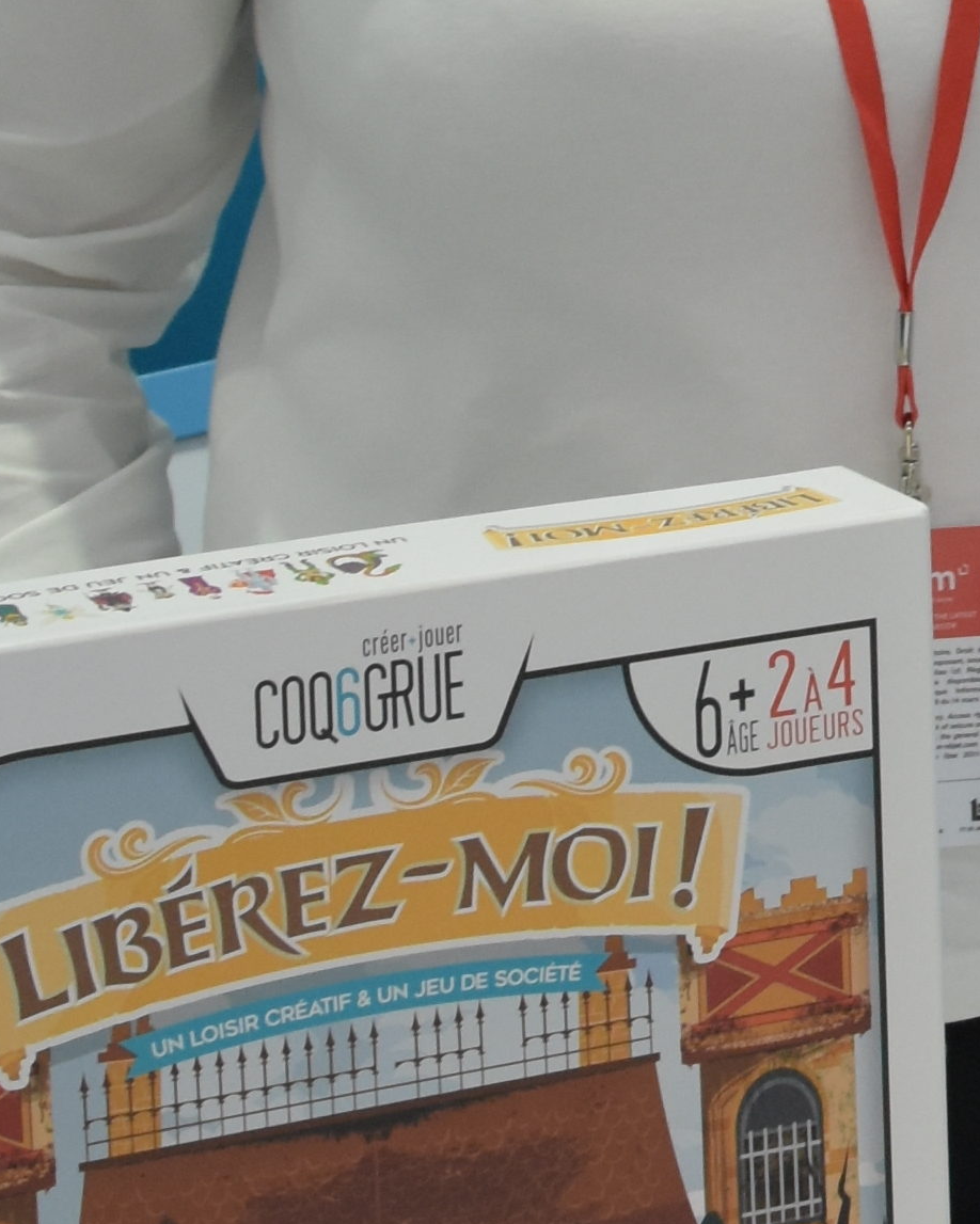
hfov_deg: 9.2
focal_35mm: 162
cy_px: -53
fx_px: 5872
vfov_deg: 11.8
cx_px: 1701
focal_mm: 22
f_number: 6.3
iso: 800
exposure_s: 1/50
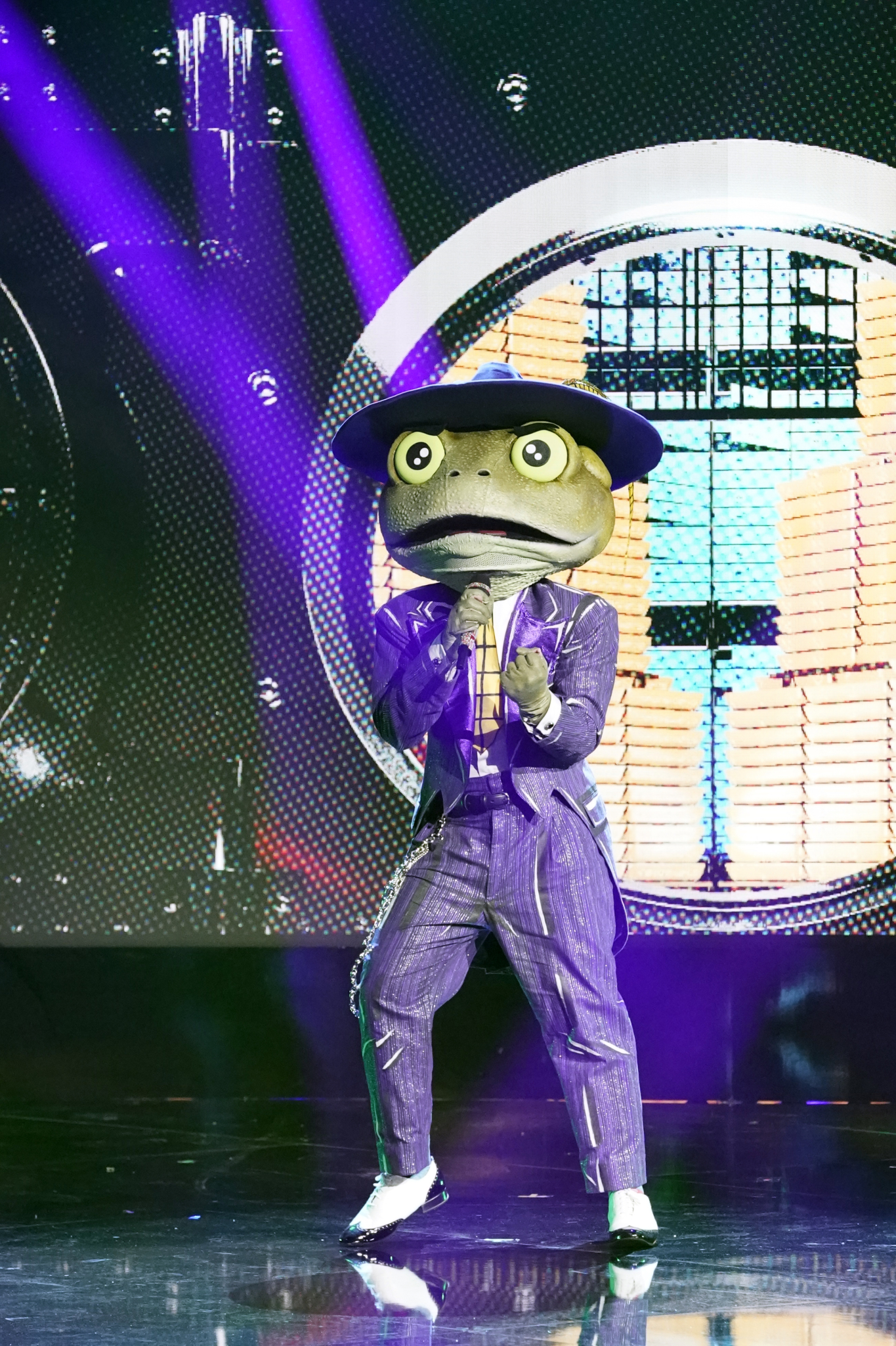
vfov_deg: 6.9
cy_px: 673
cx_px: 448
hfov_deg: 4.6
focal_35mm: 300
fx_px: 11201
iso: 8000
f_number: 5
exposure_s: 1/200
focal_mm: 200
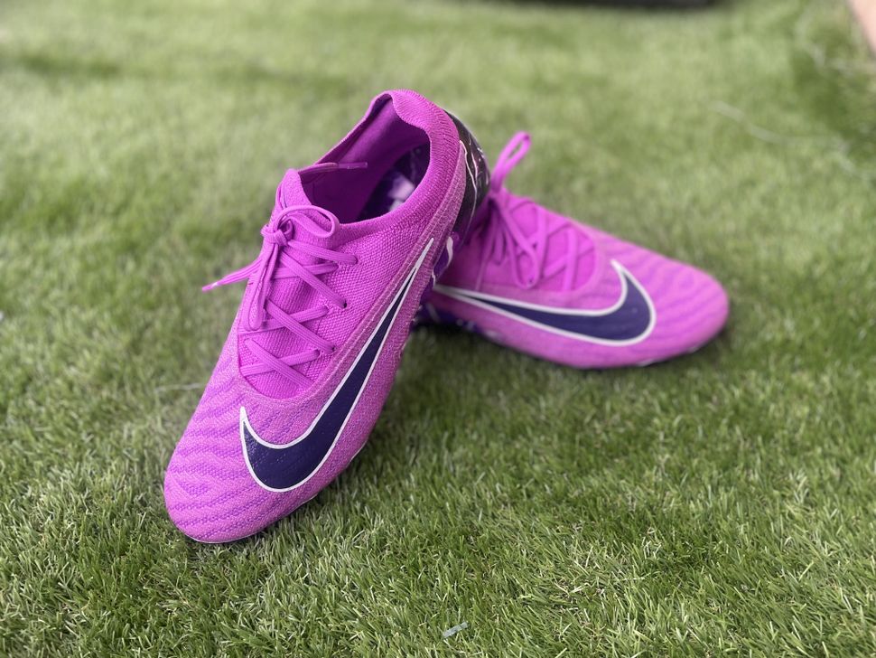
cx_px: 438
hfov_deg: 67.3
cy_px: 329
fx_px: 658
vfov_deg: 53.1
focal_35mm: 26
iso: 125
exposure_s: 1/92
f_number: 1.6
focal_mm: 4.2
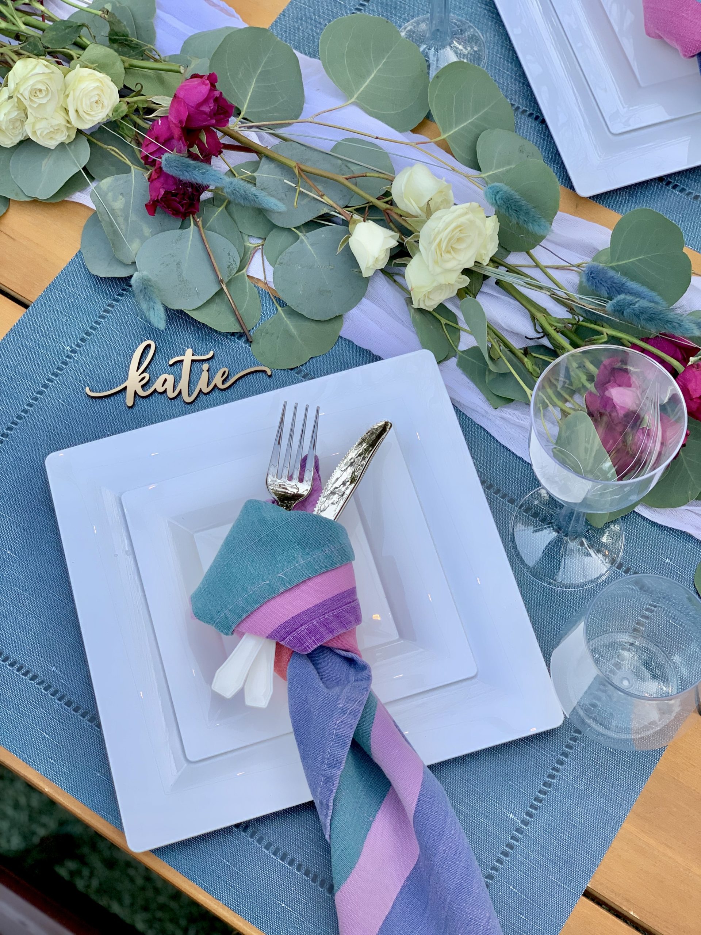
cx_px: 350
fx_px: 1404
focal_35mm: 52
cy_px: 468
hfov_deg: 28.0
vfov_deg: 36.8
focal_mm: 6
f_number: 2.4
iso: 25
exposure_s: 1/120
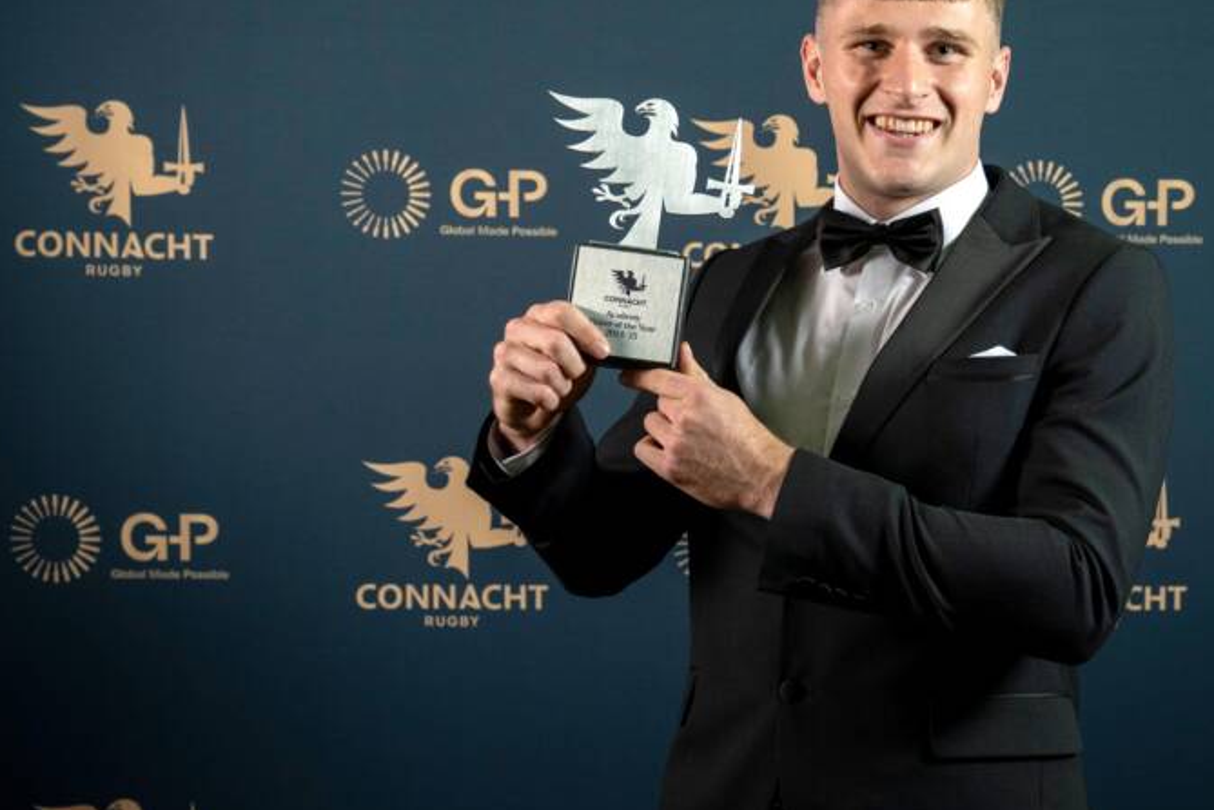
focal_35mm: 61
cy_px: 407
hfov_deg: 32.3
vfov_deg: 22.3
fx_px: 2057
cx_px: 909
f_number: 4.5
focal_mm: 40
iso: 500
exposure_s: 1/60
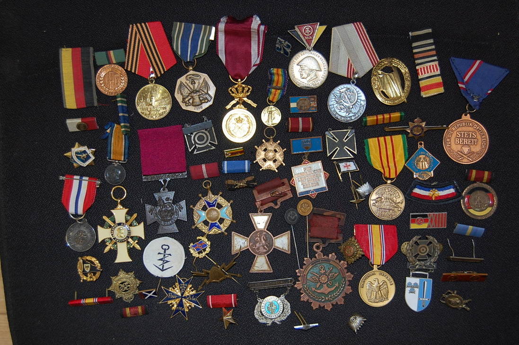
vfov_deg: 28.9
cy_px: 172
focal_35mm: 46
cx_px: 260
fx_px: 670
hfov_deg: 42.4
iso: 400
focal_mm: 31
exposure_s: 1/60
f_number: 4.5
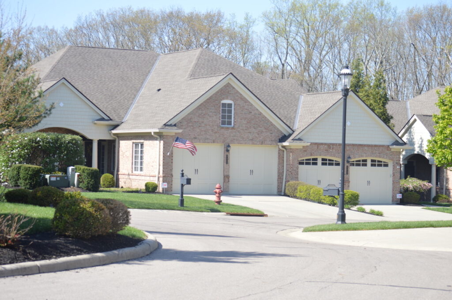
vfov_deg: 16.5
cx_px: 226
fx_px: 1035
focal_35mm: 82
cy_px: 150
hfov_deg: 24.6
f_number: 7.1
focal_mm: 55
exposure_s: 1/200
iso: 100
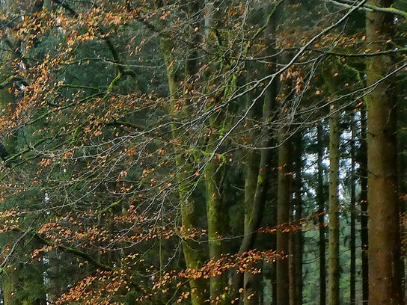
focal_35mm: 82
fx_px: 964
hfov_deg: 22.3
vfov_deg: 17.2
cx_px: -61
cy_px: 366
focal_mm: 5.4
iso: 200
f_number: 3.5
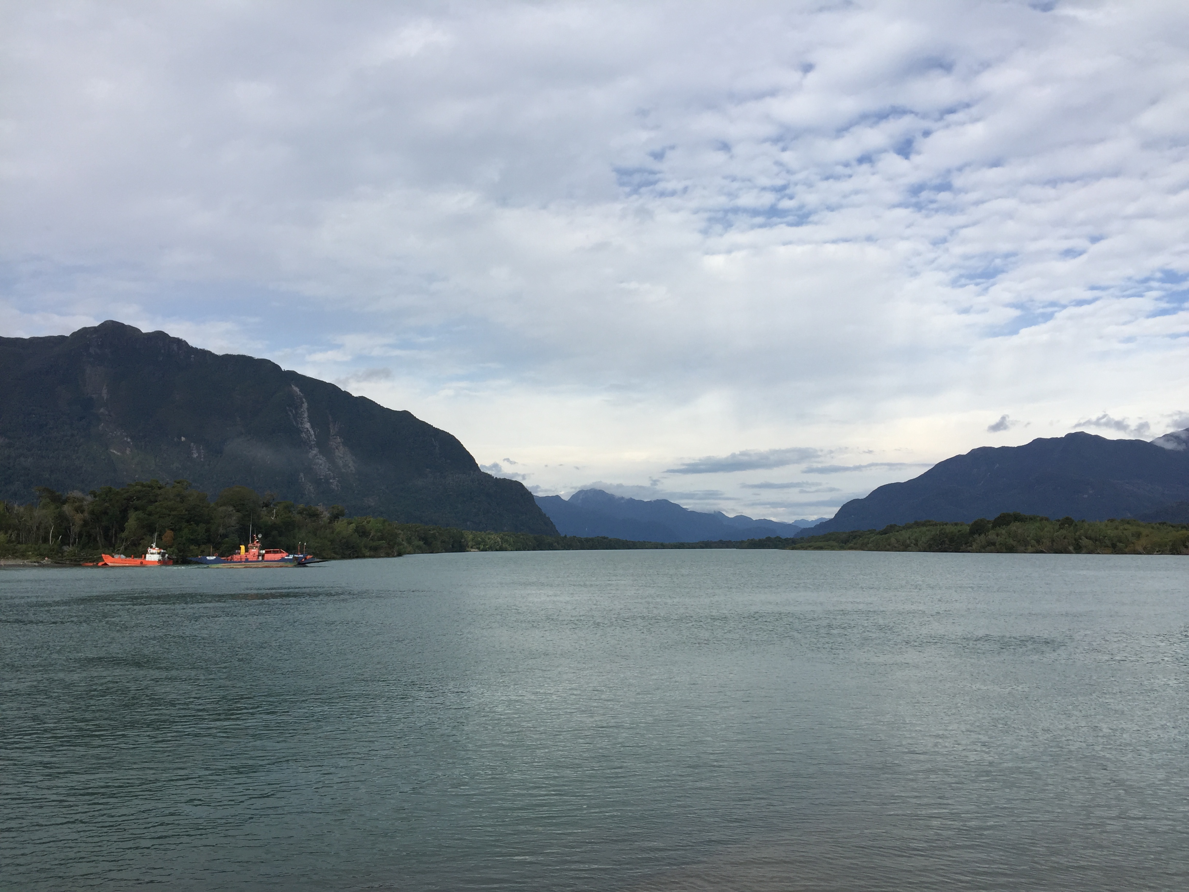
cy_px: 446
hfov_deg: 61.7
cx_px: 594
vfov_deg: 48.2
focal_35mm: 29
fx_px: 996
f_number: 2.2
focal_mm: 4.15
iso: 32
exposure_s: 1/1883
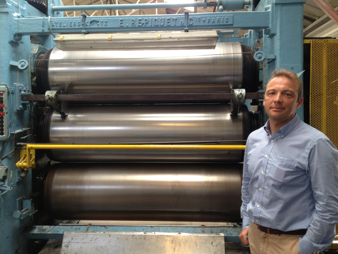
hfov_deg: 52.6
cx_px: 169
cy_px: 127
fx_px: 342
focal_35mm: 35
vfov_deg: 40.7
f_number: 2.4
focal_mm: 4.28
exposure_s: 1/24
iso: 50
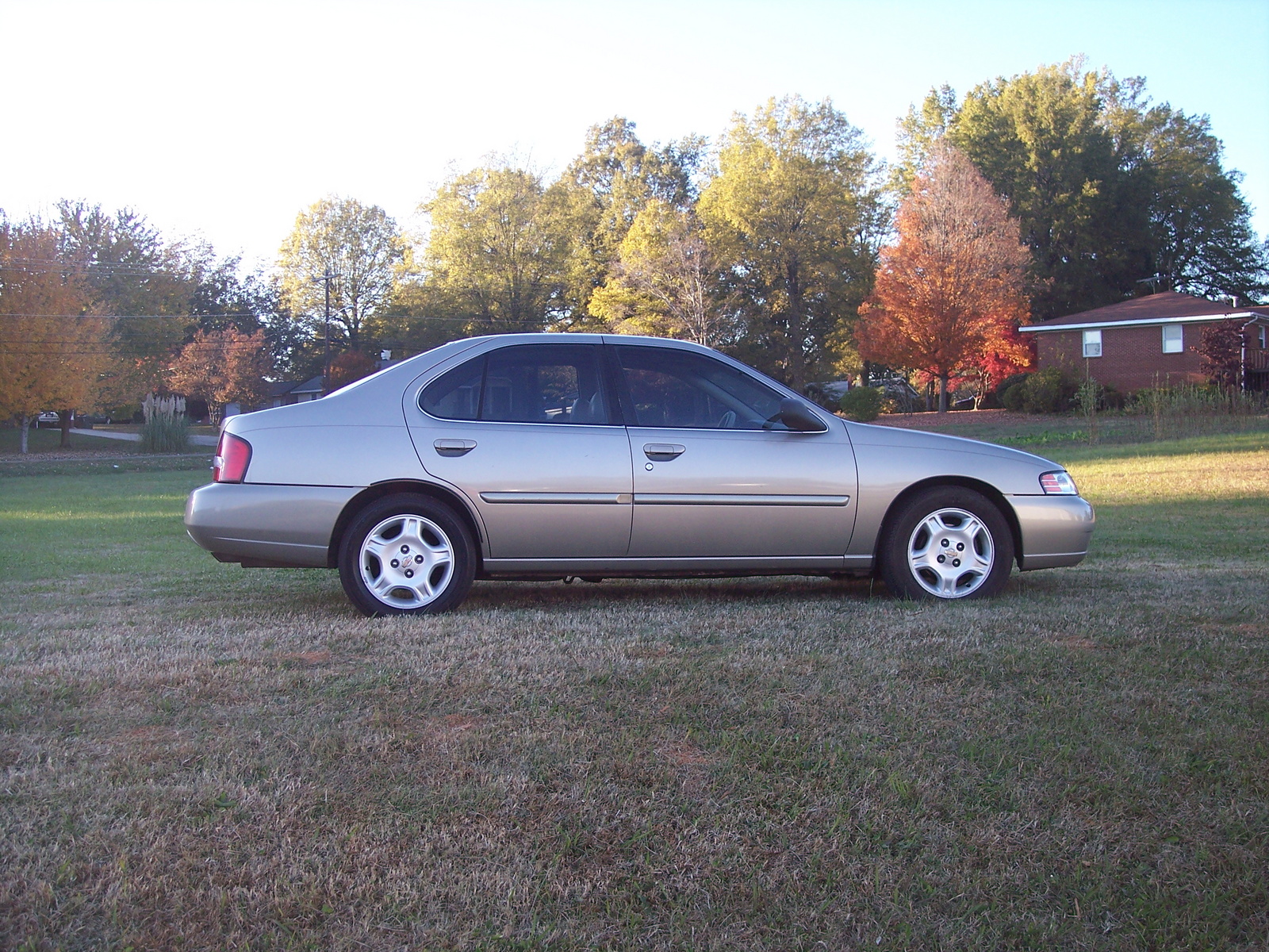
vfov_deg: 36.8
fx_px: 1430
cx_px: 634
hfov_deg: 47.9
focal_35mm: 39
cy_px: 476
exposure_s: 1/125
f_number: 3.4
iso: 100
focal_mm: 8
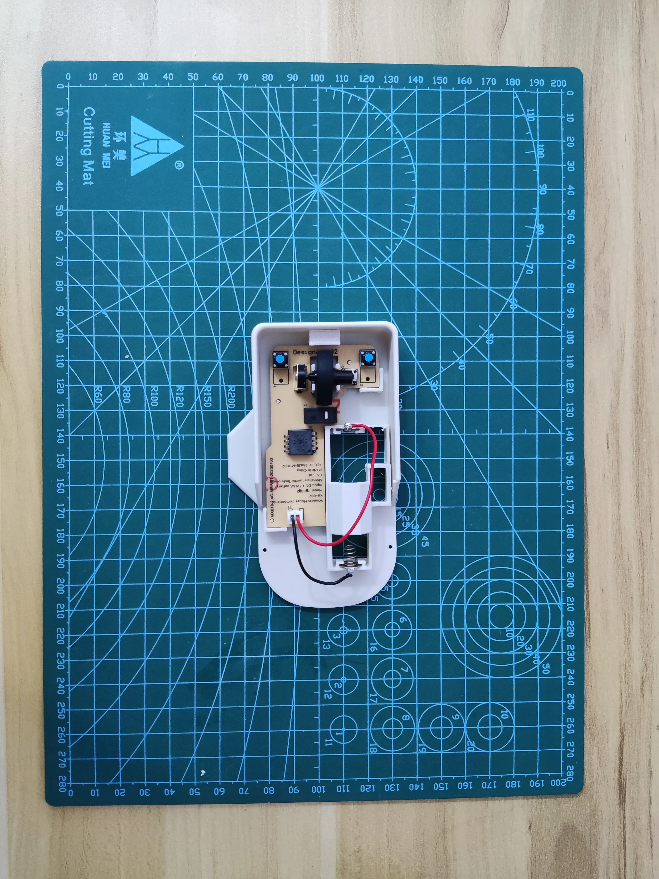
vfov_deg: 69.4
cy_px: 440
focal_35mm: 25
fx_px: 635
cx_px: 330
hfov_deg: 54.9
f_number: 1.79
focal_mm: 4.71
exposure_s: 1/40
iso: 771
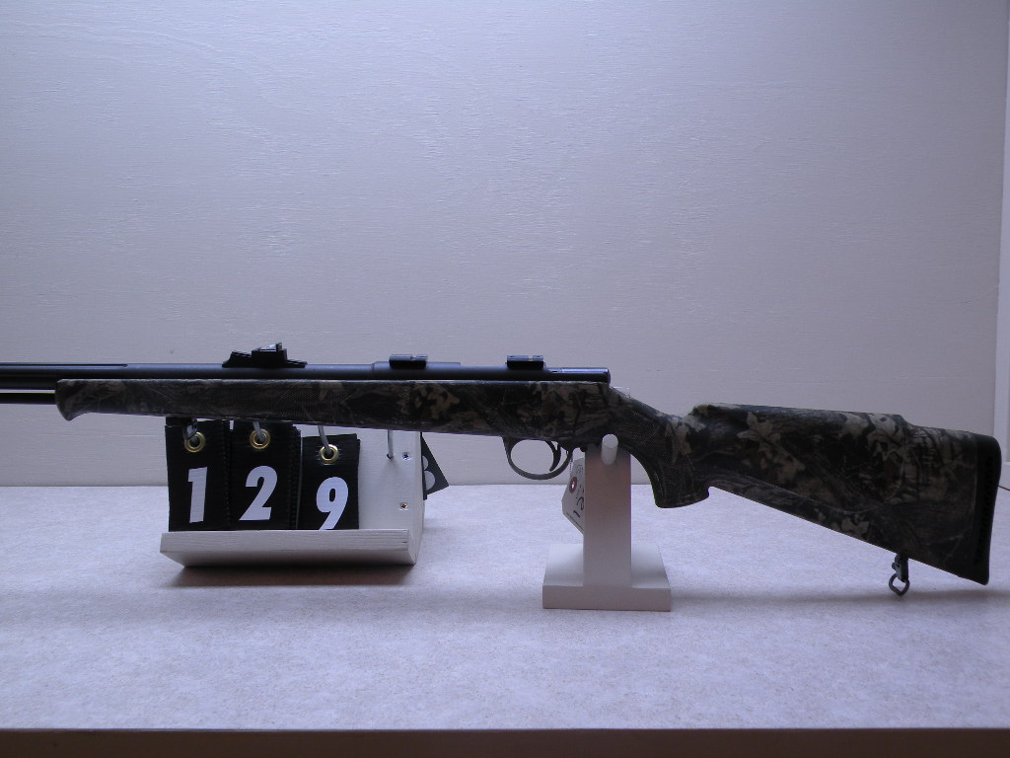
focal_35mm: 33
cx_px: 505
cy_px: 379
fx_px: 963
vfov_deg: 42.9
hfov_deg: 55.4
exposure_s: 1/59.3
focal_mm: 5.8
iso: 64
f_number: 3.5
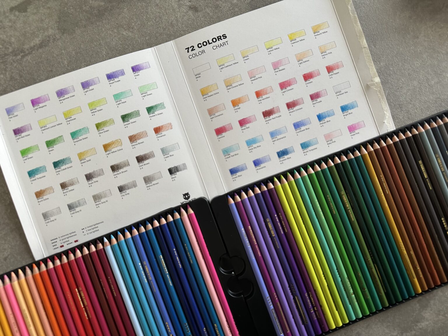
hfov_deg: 71.6
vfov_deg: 56.8
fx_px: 311
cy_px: 168
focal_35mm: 24
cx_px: 224
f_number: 1.78
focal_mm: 6.86
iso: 160
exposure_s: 1/121
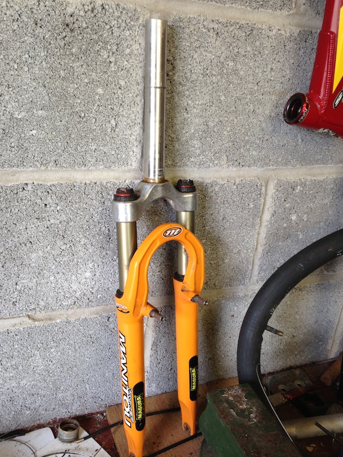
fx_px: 436
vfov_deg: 55.4
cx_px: 172
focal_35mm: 33
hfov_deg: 42.9
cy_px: 228
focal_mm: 4.13
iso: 64
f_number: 2.4
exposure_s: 1/40
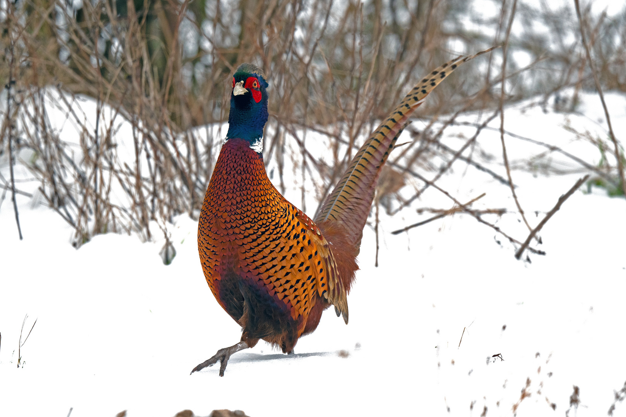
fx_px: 13041
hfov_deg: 2.7
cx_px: 313
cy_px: 208
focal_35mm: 750
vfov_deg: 1.8
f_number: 5.6
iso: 560
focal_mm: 500
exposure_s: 1/1600
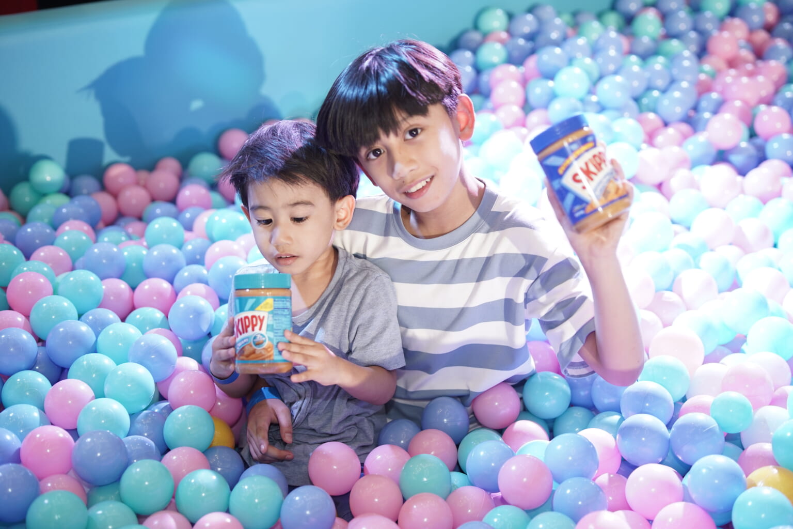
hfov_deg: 39.6
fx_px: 1101
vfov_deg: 27.0
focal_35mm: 50
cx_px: 396
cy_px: 264
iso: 500
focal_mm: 50
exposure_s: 1/160
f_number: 2.2
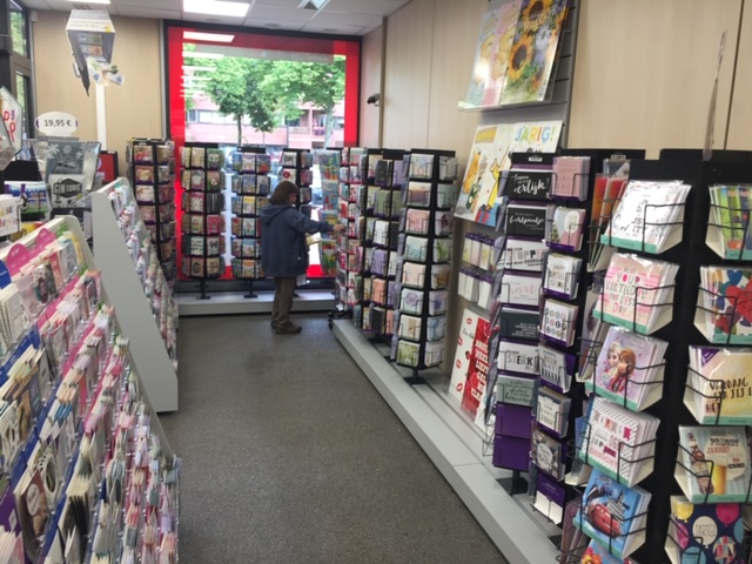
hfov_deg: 61.7
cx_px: 376
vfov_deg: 48.2
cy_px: 282
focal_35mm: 29
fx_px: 630
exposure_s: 1/50
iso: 32
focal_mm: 4.15
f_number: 2.2
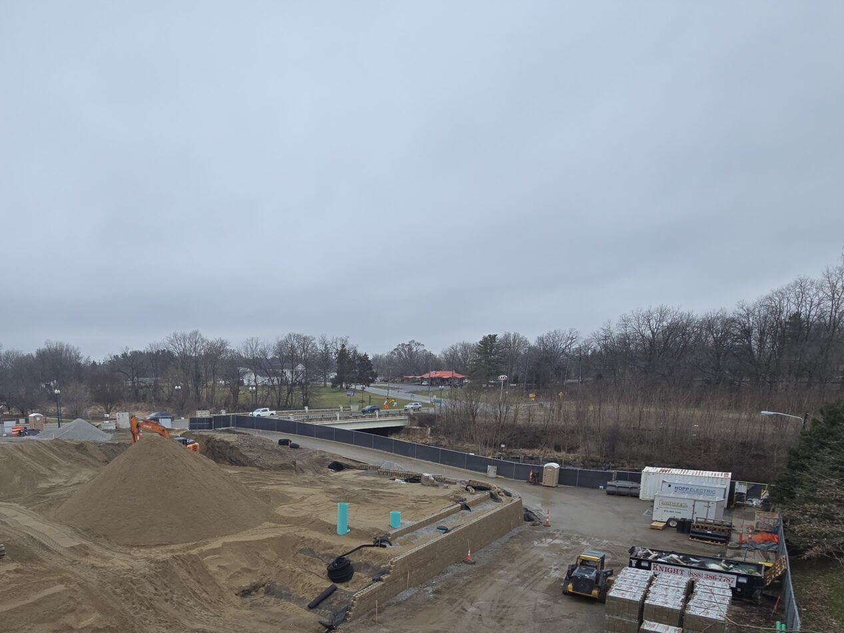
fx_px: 512
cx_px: 282
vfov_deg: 59.1
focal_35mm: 21
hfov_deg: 76.5
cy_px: 495
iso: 50
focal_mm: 2.2
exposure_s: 1/1372
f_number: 2.2
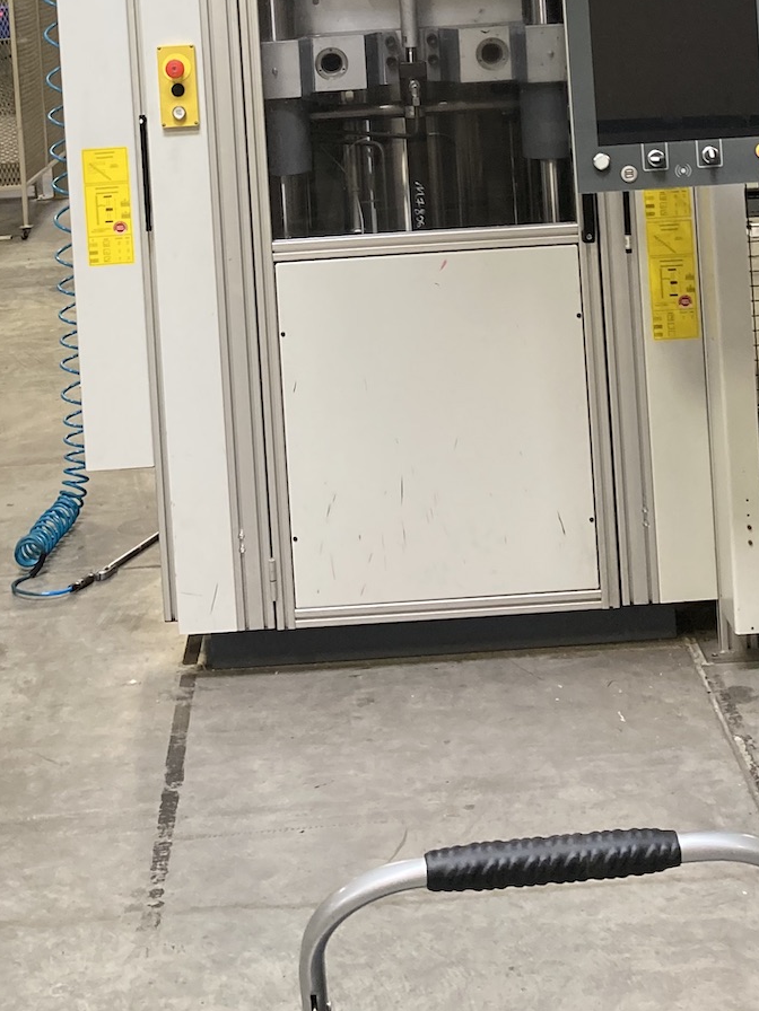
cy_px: -52
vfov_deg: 29.5
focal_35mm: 60
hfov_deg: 24.4
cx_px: 384
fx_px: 1754
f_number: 1.8
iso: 100
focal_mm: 3.99
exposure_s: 1/60
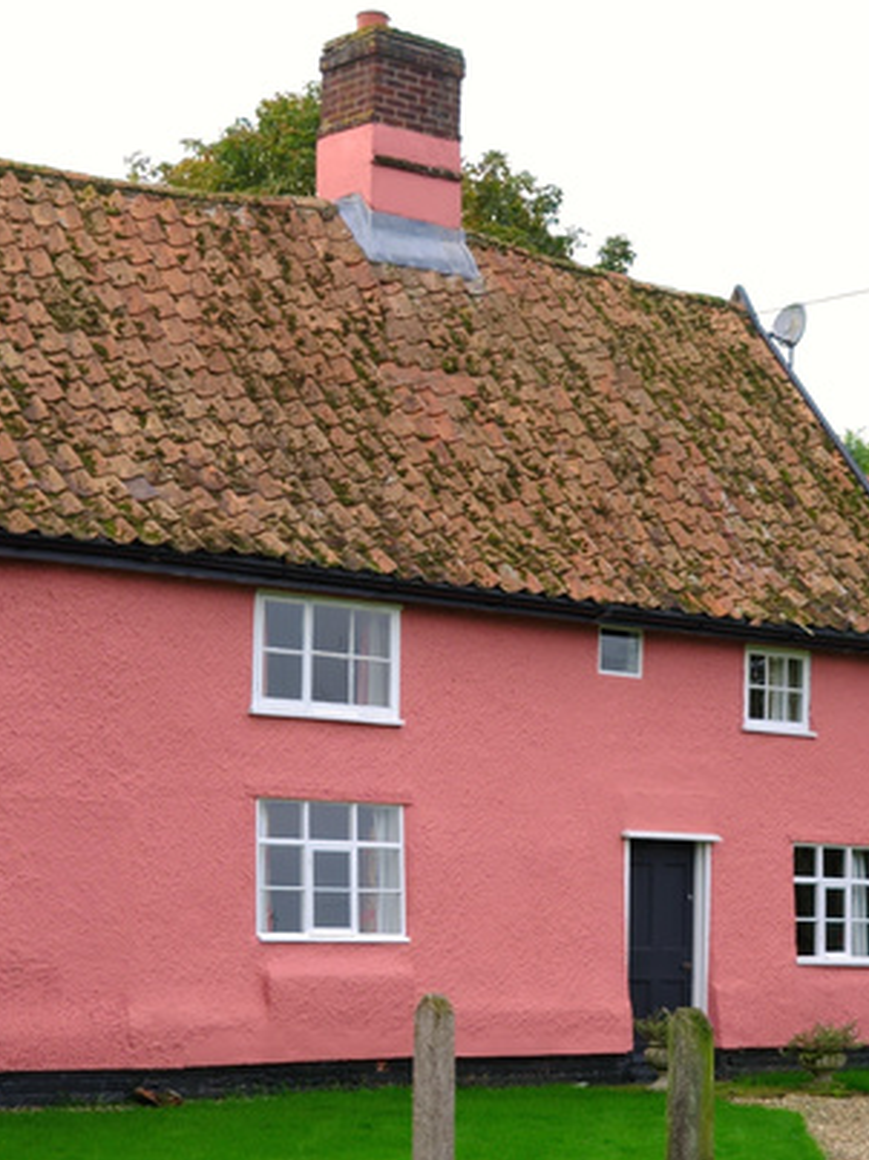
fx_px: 2478
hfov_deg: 19.8
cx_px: 317
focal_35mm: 74
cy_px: 718
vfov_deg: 26.3
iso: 250
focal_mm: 20.5
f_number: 5.6
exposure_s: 1/400
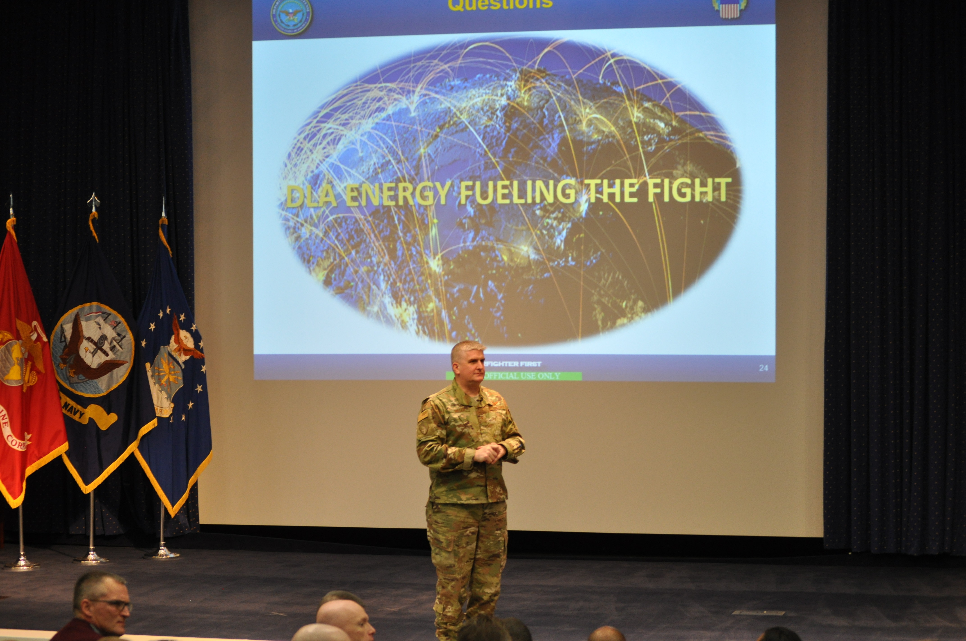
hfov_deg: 24.6
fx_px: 2211
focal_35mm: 82
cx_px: 483
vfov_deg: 16.5
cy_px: 320
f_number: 4
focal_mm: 55
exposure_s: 1/60
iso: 800
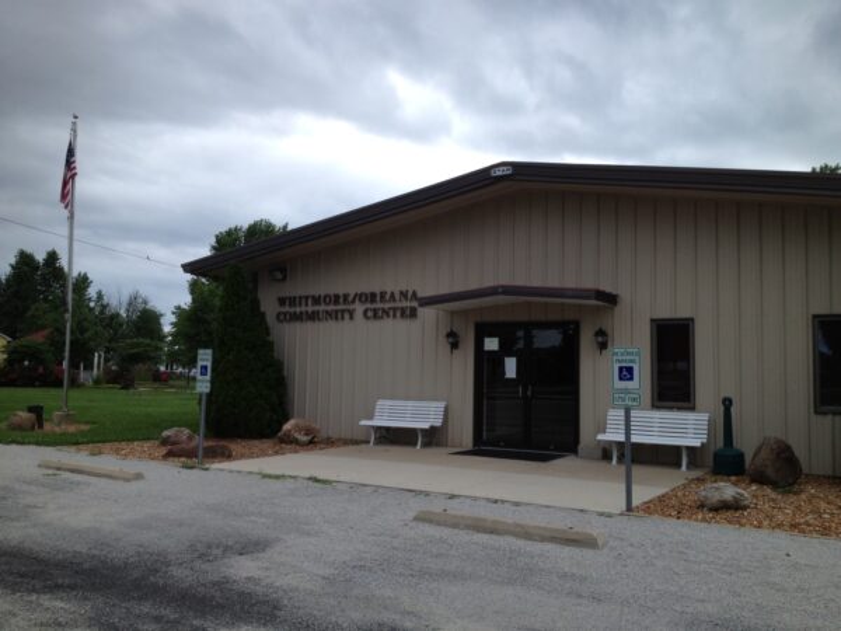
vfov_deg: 40.7
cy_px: 316
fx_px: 850
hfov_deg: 52.6
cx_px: 420
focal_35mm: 35
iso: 50
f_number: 2.4
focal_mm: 4.28
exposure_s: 1/391
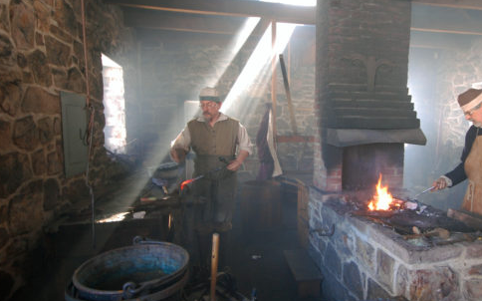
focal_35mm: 25
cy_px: 154
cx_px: 284
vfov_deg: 49.9
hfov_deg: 72.8
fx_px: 323
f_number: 4.8
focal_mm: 13
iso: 800
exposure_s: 1/13
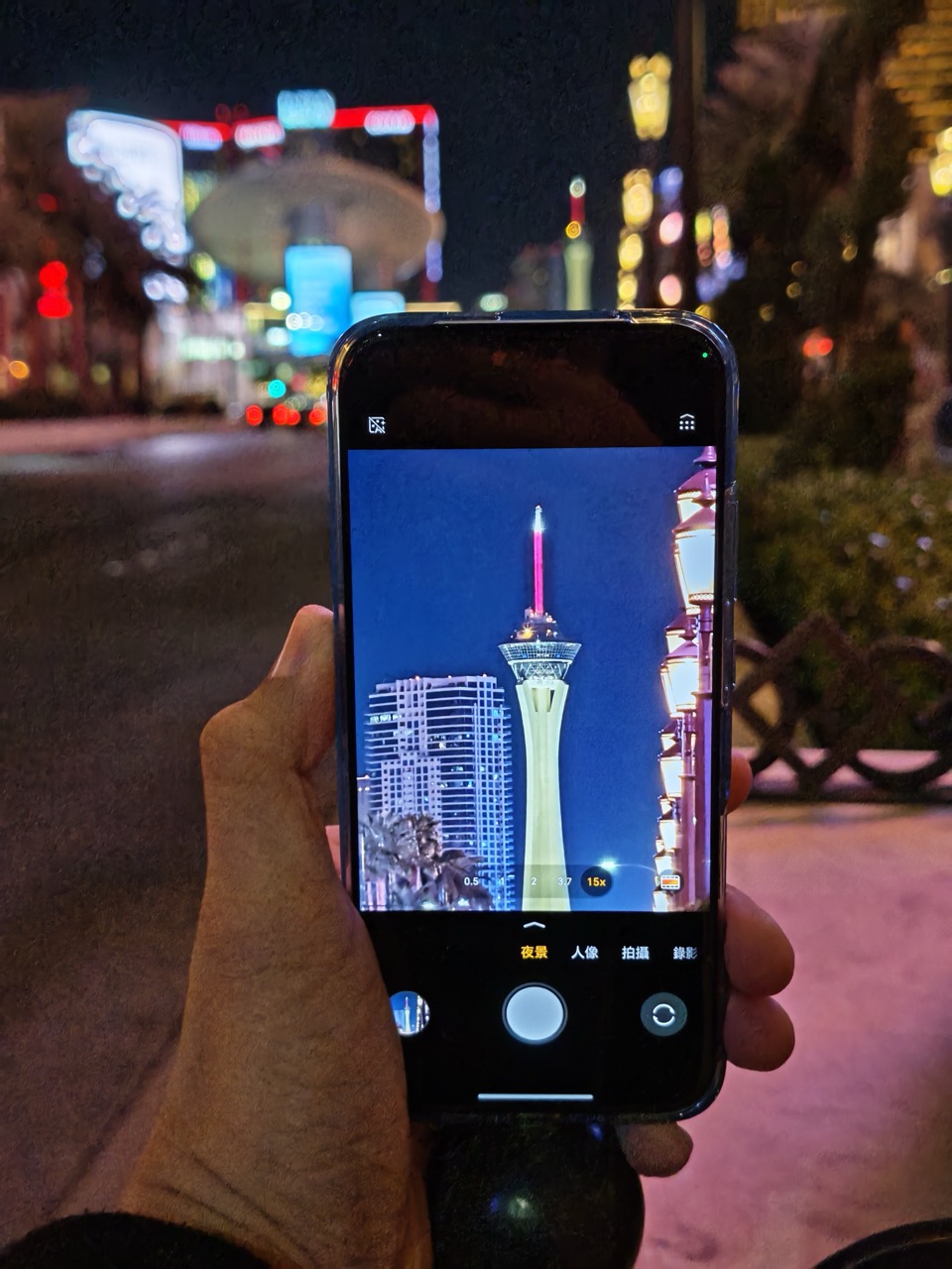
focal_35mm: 46
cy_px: 634
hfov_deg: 31.5
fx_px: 1687
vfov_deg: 41.2
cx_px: 476
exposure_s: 1/86
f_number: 1.6
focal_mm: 5.4
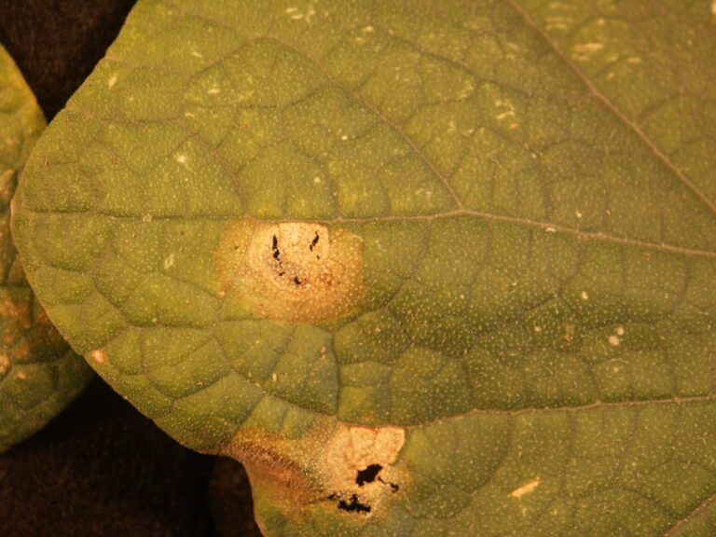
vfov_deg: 7.4
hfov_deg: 9.9
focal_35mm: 200
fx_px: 4137
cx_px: 358
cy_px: 268
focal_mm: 50.8
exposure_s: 1/50
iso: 125
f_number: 3.5
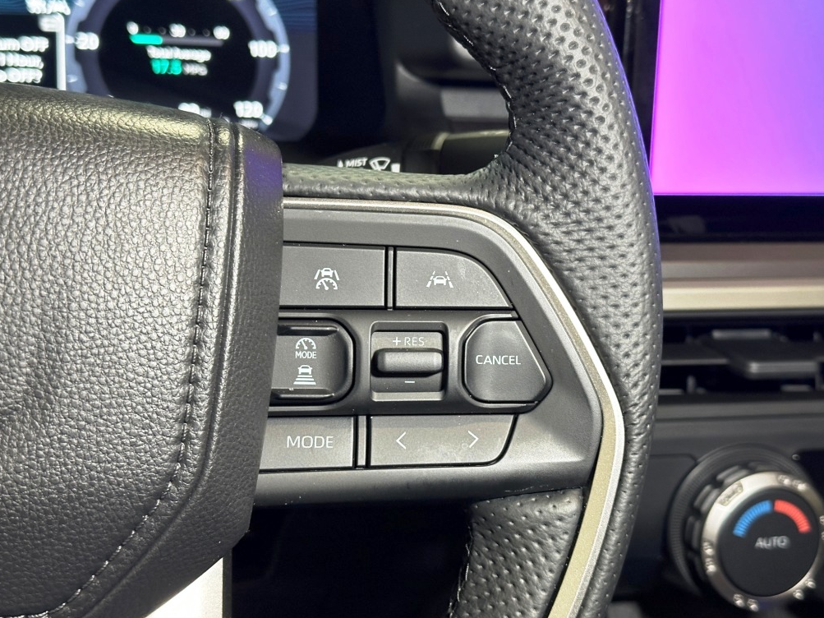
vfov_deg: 29.7
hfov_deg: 38.9
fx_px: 1166
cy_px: 311
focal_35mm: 49
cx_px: 417
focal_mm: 6.86
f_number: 1.78
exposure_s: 1/40
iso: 400
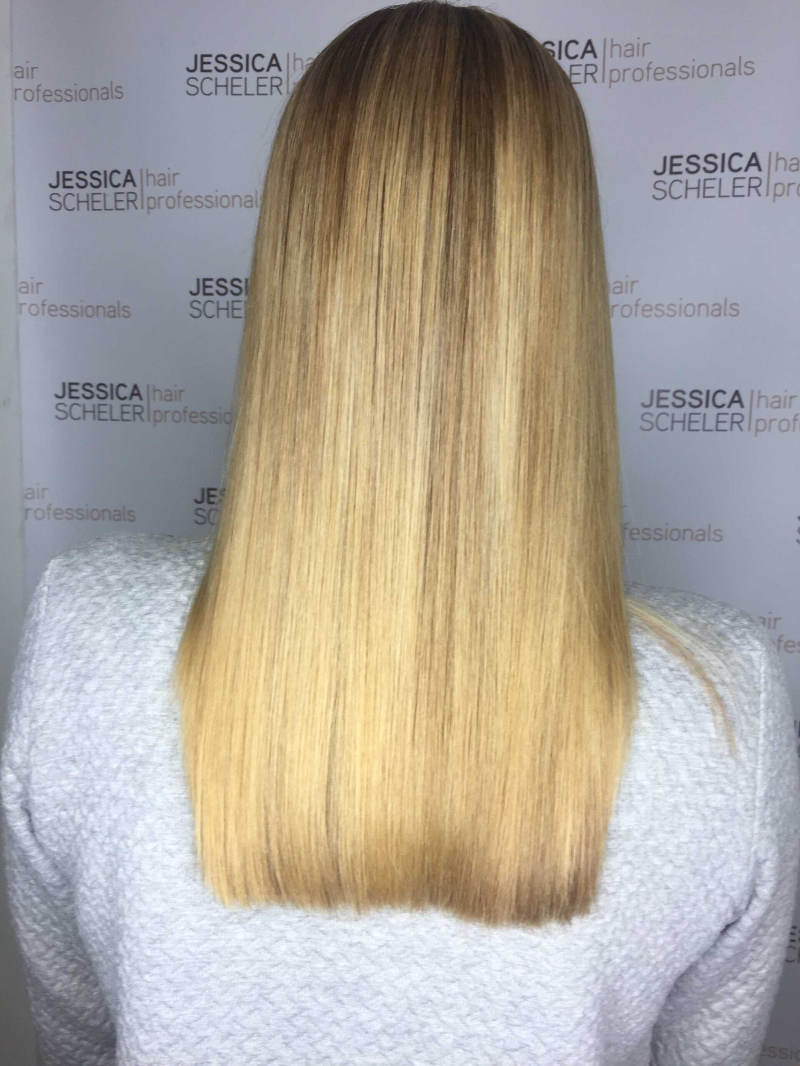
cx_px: 400
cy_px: 533
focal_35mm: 29
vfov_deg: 61.7
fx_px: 894
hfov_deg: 48.2
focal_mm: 4.15
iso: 32
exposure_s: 1/100
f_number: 2.2
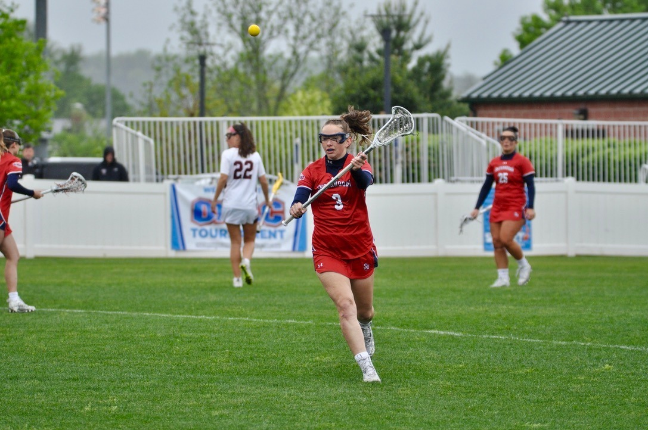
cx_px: 324
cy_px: 215
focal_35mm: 300
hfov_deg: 6.9
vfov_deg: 4.6
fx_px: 5393
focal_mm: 200
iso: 400
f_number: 5.3
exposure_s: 1/1000
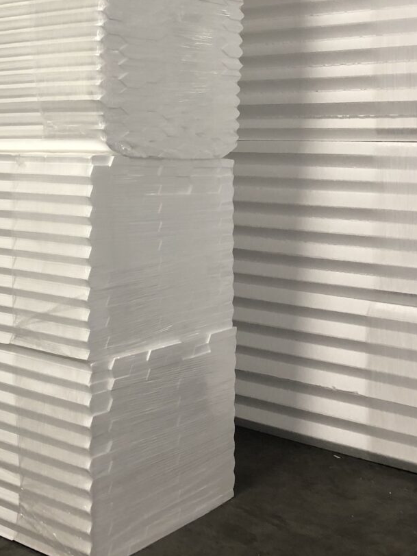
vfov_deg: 35.1
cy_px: 114
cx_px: 53
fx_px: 851
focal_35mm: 53
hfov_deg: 26.7
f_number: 1.8
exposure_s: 1/15
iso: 50
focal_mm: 4
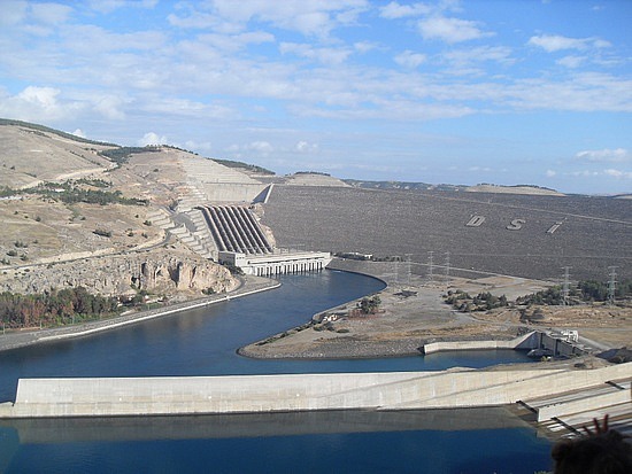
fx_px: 621
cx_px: 316
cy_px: 237
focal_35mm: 34
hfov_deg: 53.9
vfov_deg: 41.8
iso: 80
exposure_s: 1/250
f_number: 7
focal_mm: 6.3
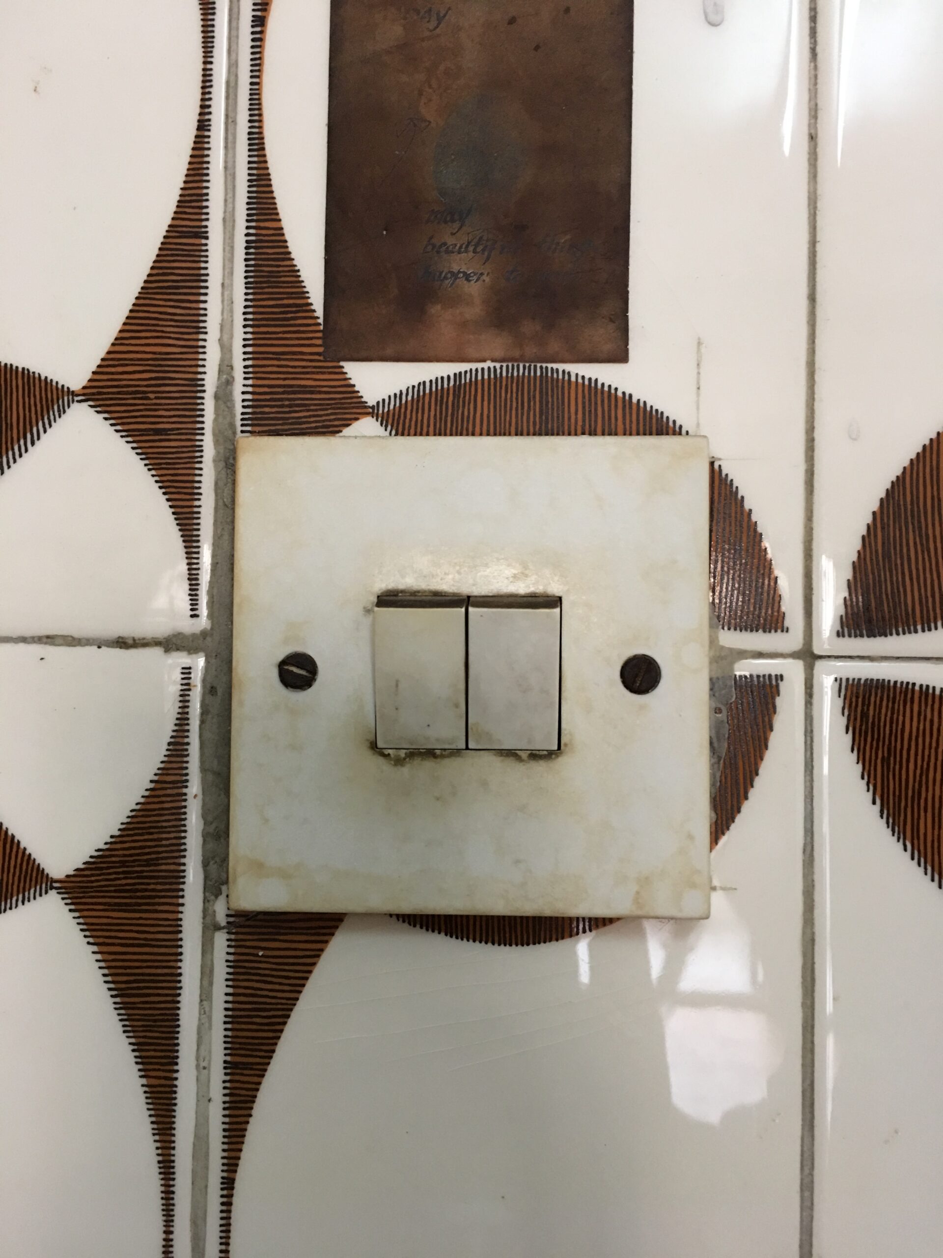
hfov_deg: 48.2
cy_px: 629
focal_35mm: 29
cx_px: 472
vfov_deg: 61.7
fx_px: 1053
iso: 100
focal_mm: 4.15
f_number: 2.2
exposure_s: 1/17
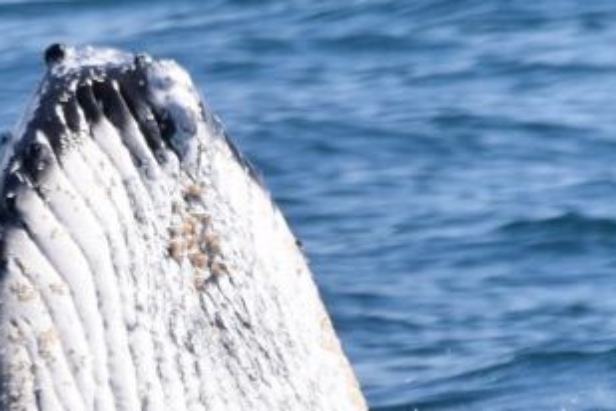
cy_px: 494
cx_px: 435
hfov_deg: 1.1
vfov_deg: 0.7
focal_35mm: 1944
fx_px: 33261
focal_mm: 500
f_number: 8
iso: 400
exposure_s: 1/2000
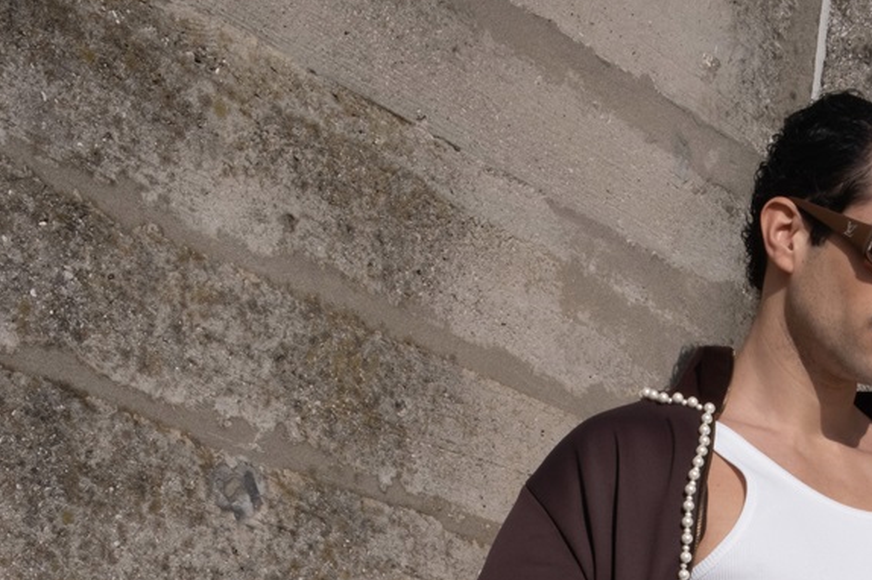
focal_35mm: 106
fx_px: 2566
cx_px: 753
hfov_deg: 19.0
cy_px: 1089
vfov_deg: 11.8
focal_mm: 25.4
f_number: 18
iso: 250
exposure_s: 1/250
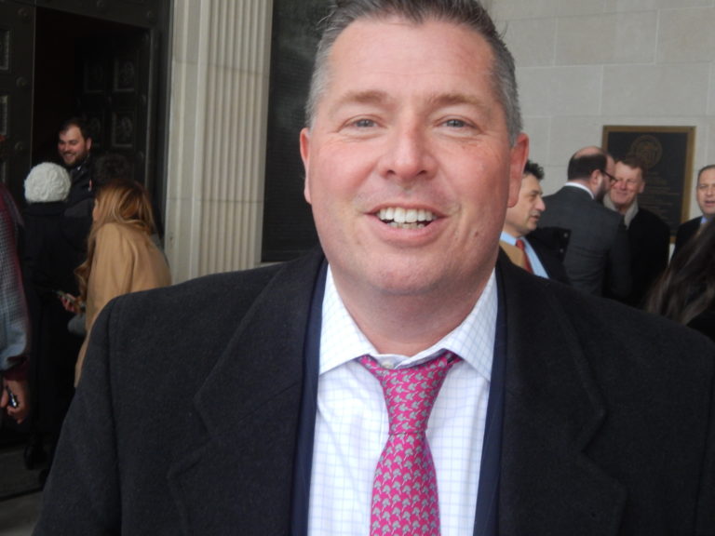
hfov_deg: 38.9
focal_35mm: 49
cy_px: 268
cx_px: 358
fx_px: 1012
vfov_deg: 29.7
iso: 360
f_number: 3.7
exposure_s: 1/250
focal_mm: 8.6
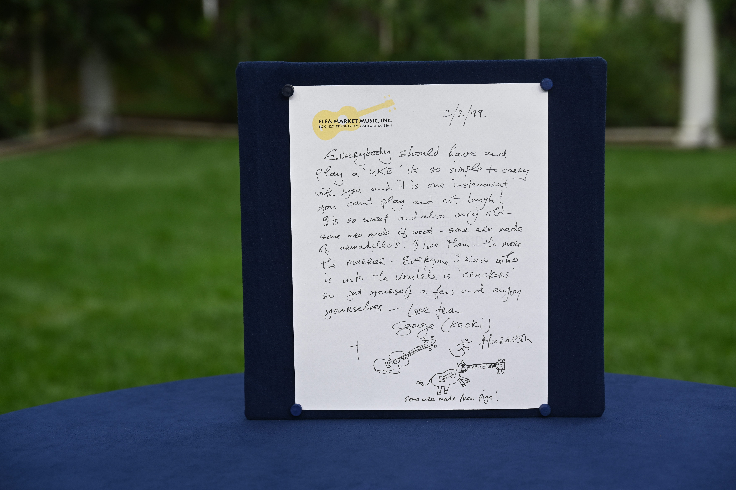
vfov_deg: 16.5
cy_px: 245
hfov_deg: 24.5
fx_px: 1697
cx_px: 368
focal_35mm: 83
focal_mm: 83
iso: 280
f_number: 6.3
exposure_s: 1/250
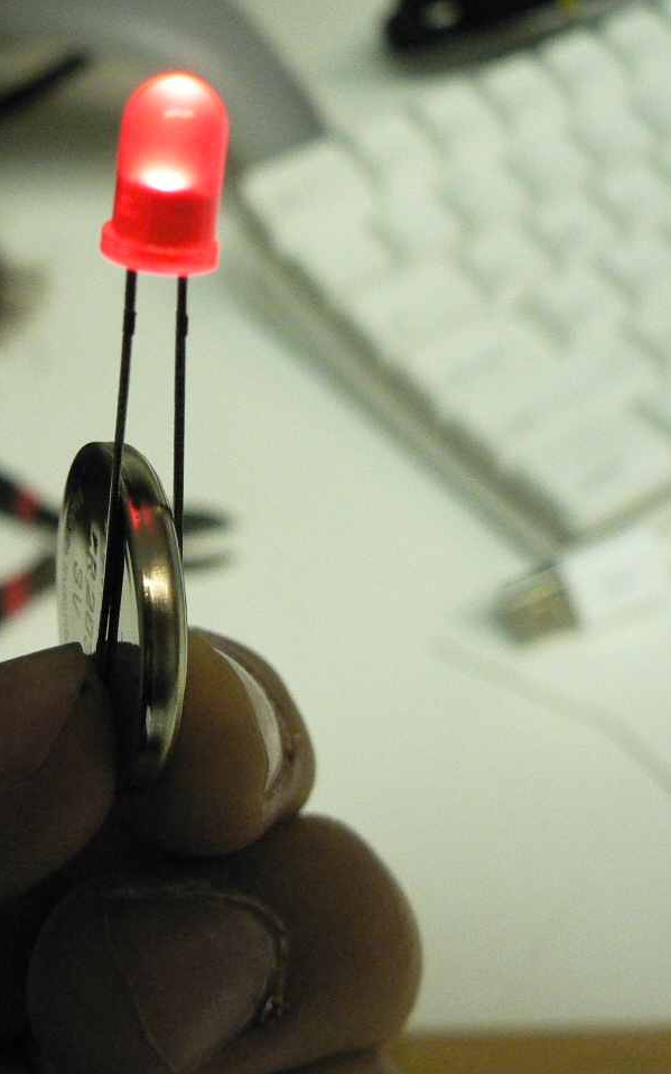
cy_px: 537
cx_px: 103
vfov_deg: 39.6
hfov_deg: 24.8
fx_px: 1492
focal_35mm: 51
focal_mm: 6
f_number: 2.8
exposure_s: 1/60
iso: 400
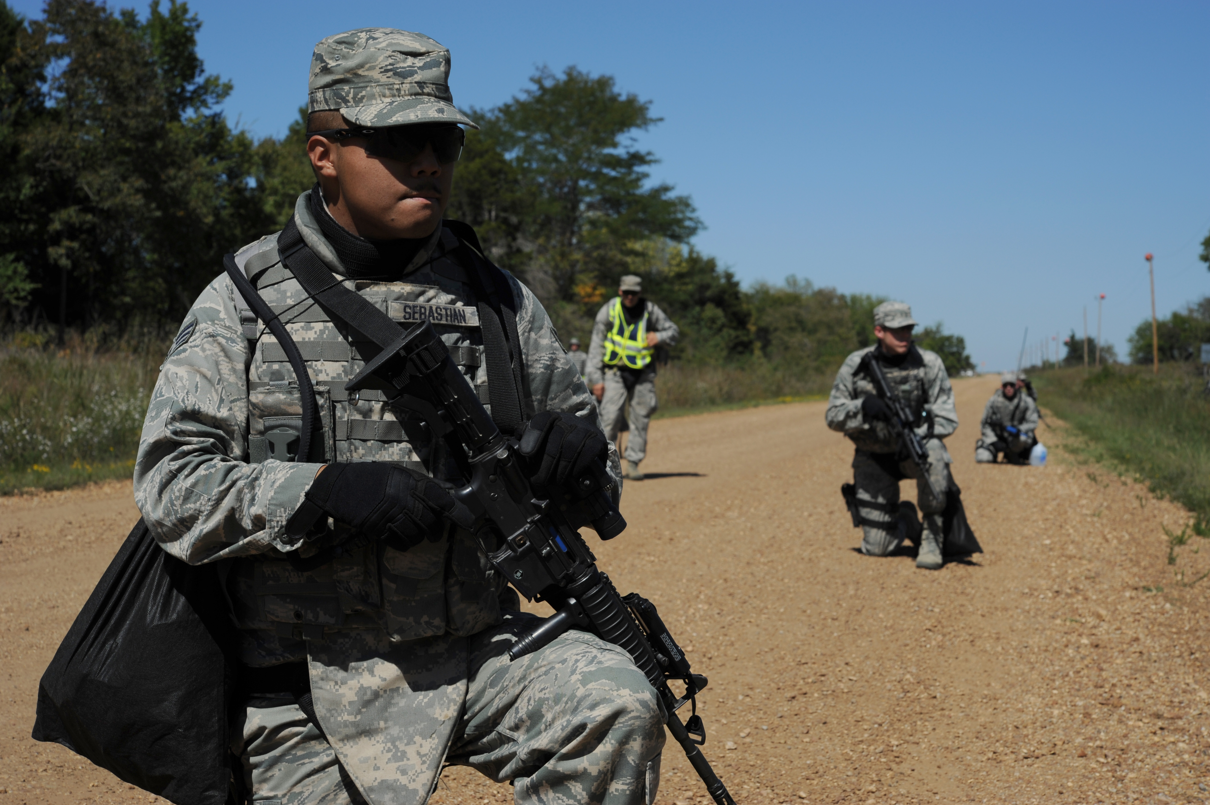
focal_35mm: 60
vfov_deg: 22.6
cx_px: 605
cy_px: 402
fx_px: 2015
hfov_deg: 33.4
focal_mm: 60
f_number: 11
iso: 200
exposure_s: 1/640
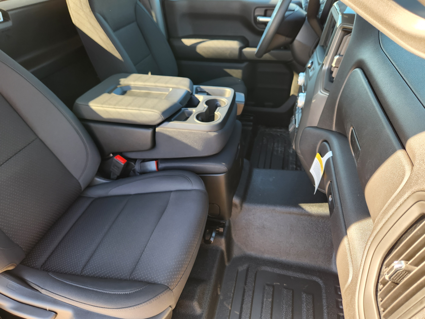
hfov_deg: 73.9
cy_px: 160
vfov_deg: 58.9
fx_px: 282
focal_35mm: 23
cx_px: 212
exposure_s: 1/180
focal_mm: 5.4
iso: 100
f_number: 1.8
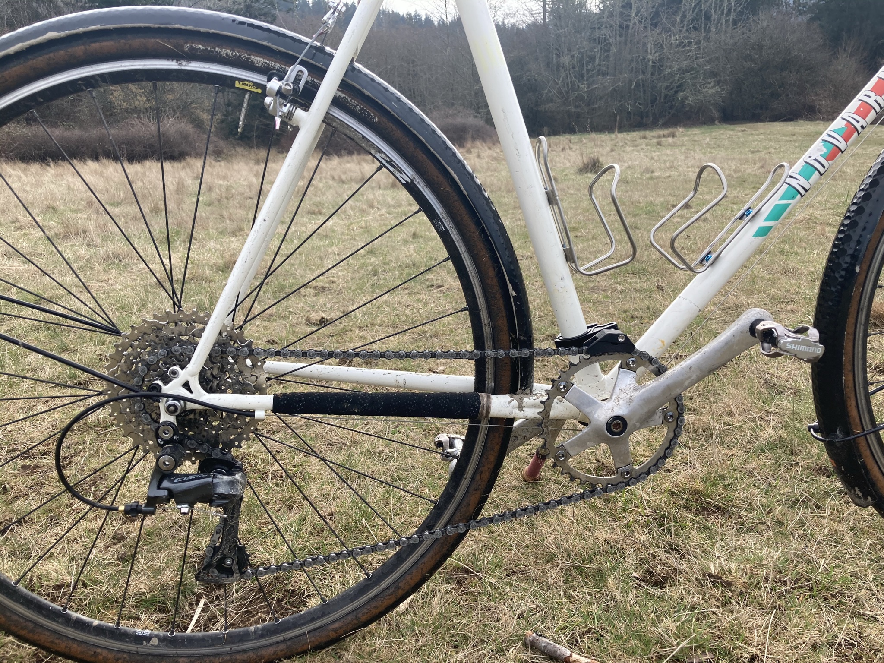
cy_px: 332
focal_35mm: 28
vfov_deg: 49.7
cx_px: 442
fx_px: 715
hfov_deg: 63.4
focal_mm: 3.99
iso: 20
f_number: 1.8
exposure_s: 1/623
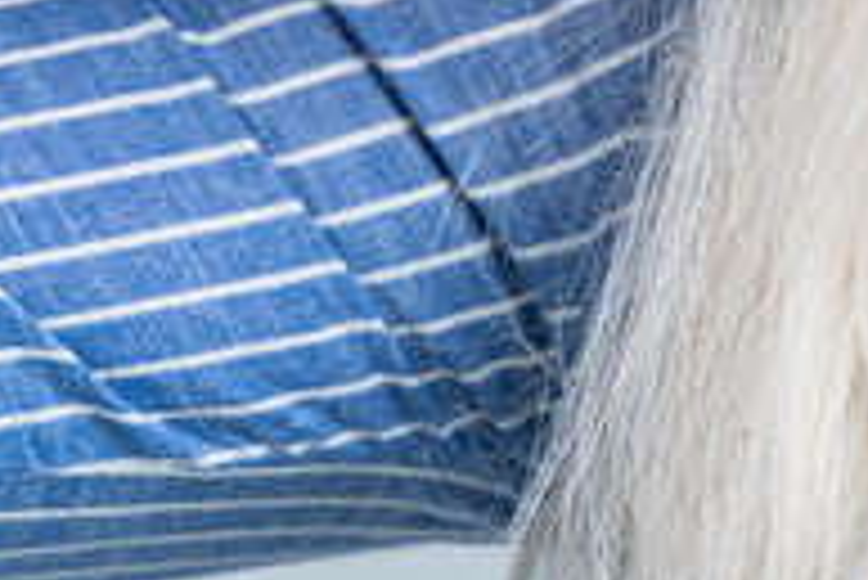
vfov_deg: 3.5
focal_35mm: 389
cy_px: -883
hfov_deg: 5.2
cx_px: 1875
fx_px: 9386
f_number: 5.6
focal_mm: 75
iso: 160
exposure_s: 1/160
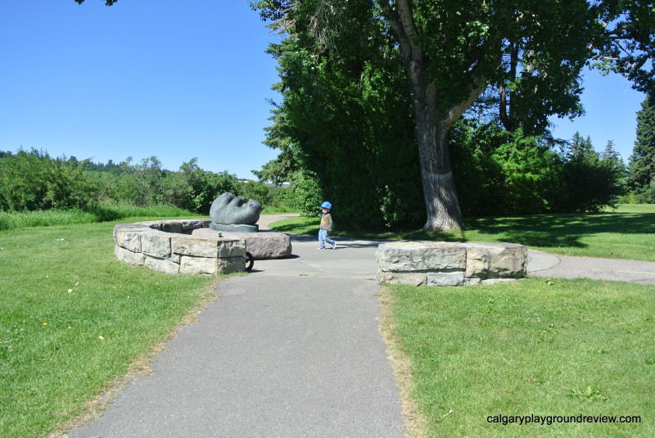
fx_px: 546
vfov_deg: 43.7
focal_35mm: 30
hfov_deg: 61.9
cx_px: 328
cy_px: 219
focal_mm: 11.4
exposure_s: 1/400
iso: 100
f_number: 4.5
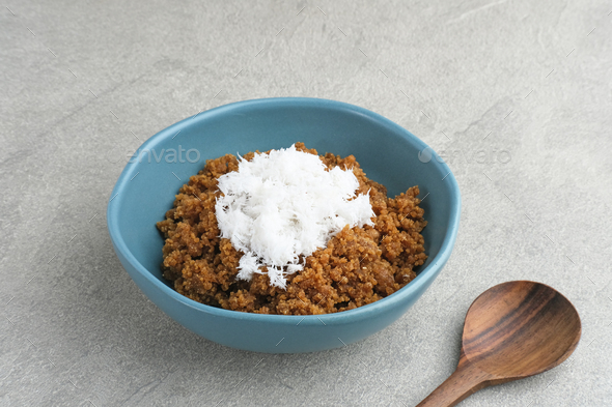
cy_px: 204
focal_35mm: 53
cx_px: 306
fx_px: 901
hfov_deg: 37.5
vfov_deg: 25.5
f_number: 14
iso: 400
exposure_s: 1/125
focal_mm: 35
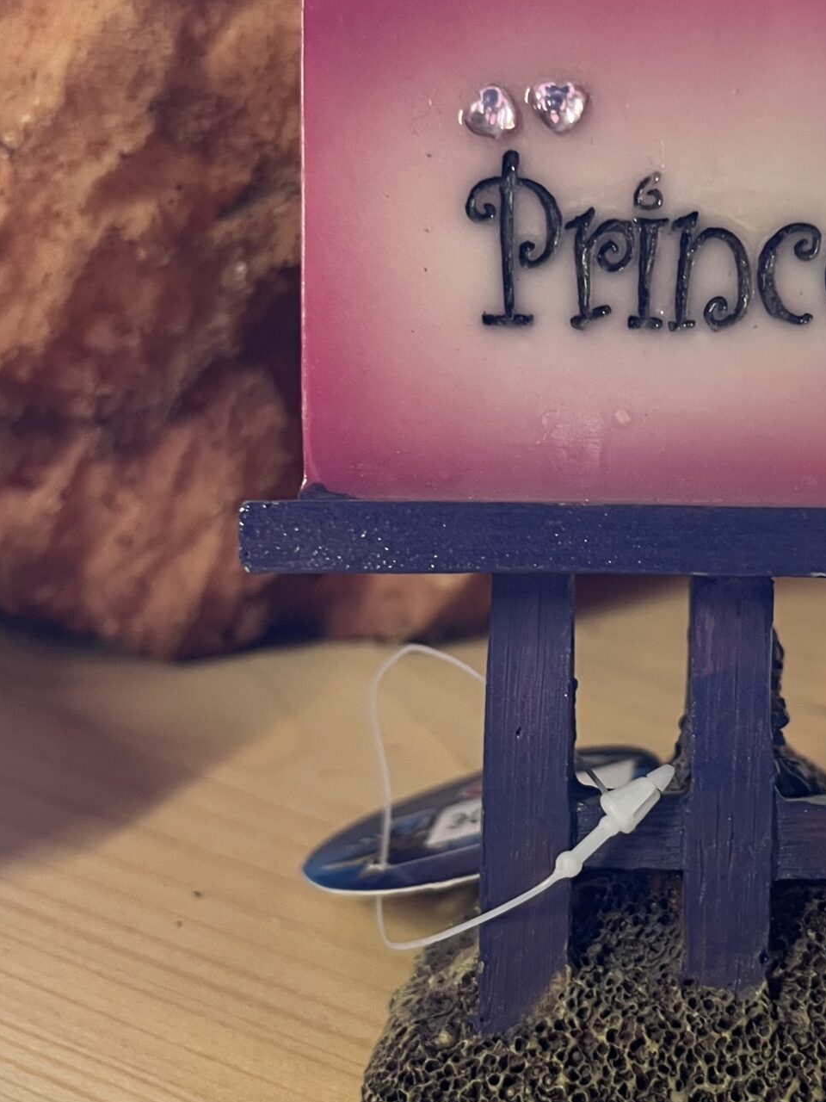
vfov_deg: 36.8
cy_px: 557
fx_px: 1654
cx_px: 673
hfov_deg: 27.4
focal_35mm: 52
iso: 100
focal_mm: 5.1
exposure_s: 1/50
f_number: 1.6
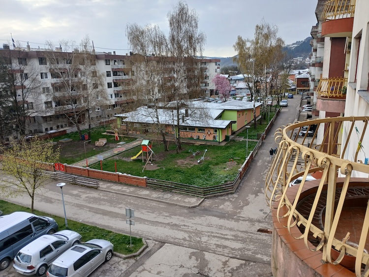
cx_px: 184
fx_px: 277
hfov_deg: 67.3
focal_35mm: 26
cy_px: 138
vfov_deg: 53.1
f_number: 1.8
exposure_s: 1/100
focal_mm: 3.98
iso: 25
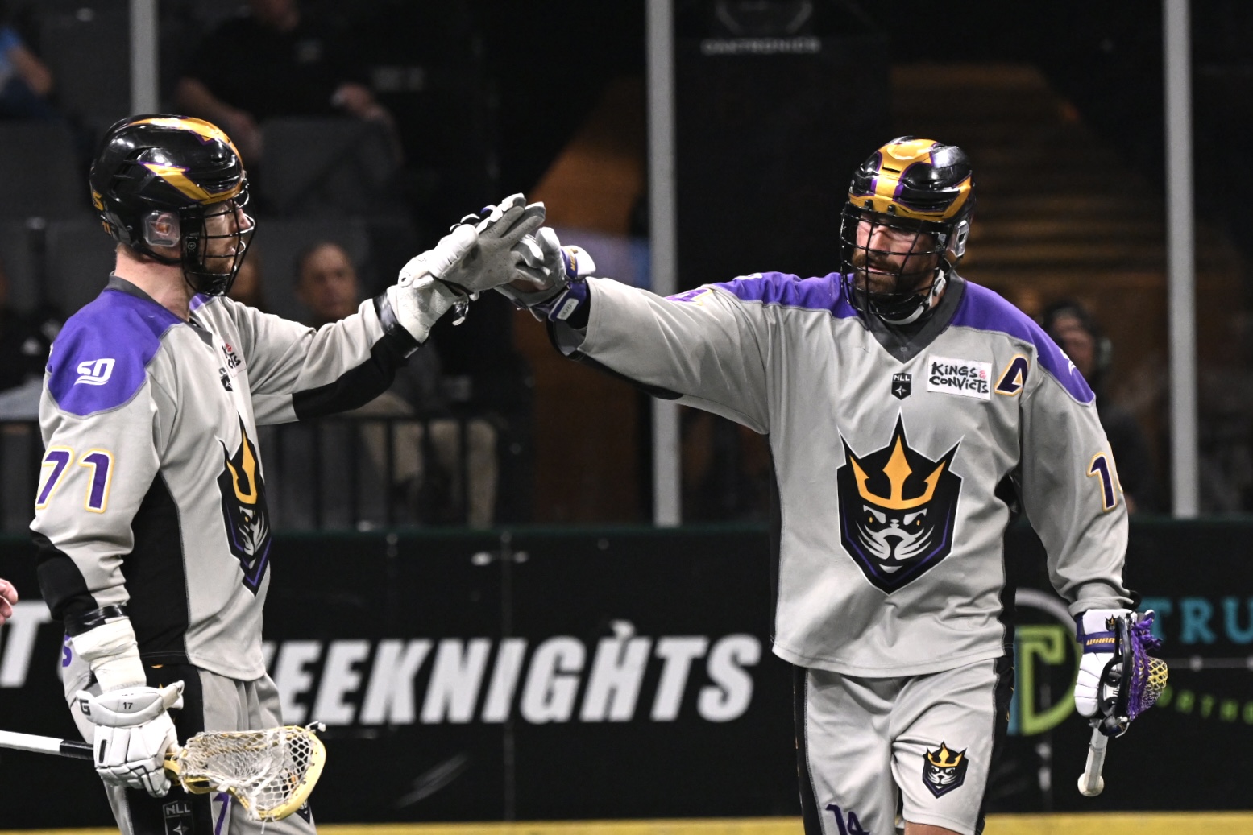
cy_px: 418
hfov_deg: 12.5
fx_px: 5743
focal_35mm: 165
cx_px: 626
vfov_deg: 8.3
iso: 3200
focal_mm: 165
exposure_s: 1/1250
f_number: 3.5
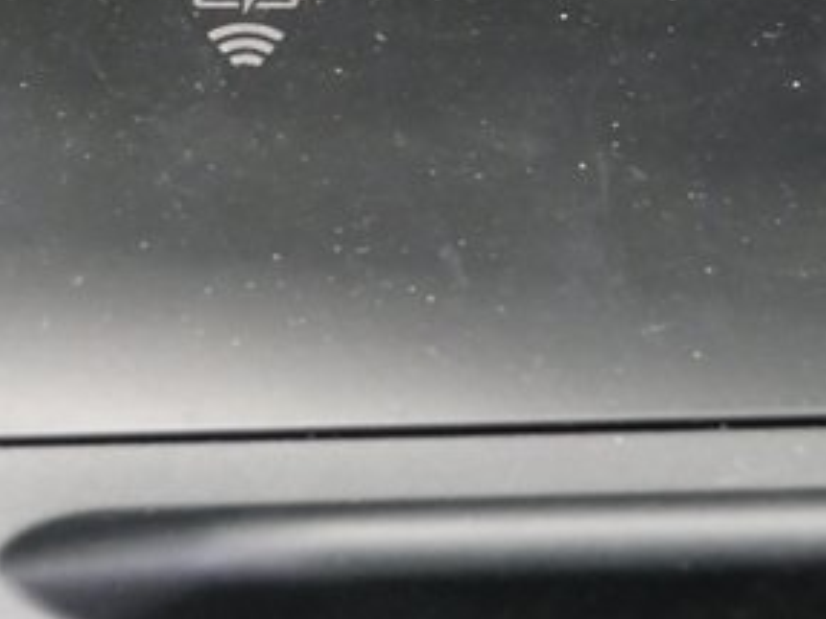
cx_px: 227
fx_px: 2552
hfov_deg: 18.3
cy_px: 0
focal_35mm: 107
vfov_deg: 13.6
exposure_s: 1/8
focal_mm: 15
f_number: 3.7
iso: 3200
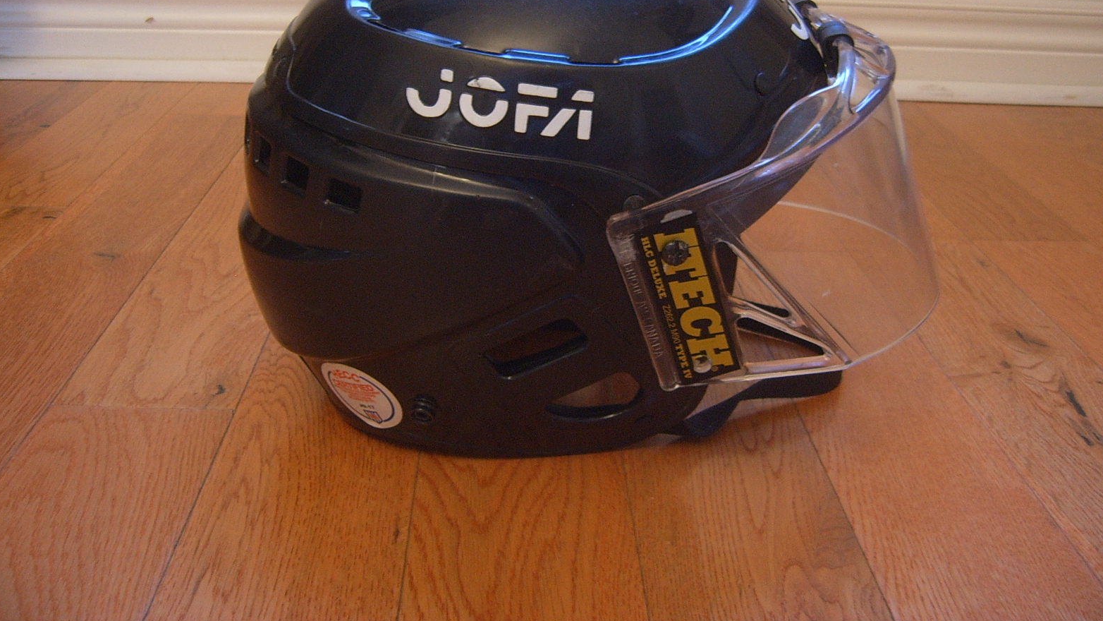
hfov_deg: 51.6
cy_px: 200
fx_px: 1141
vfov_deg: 30.2
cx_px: 560
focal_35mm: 39
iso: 100
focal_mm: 5.8
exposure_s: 1/8
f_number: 2.8
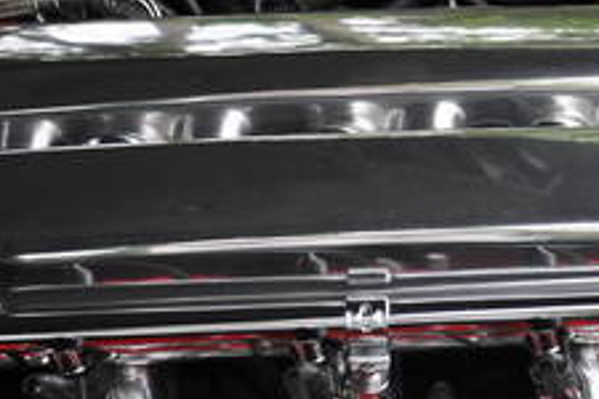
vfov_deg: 9.0
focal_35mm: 152
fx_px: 2529
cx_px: 626
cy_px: 294
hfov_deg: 13.3
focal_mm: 38
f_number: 4.5
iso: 400
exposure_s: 1/60
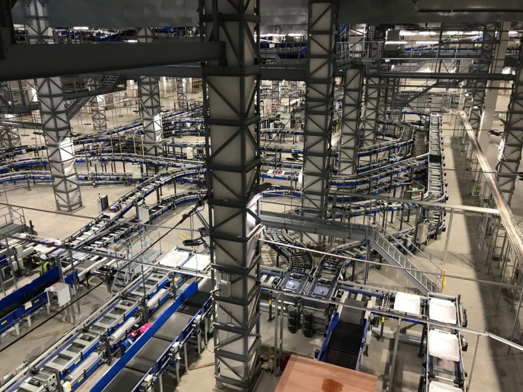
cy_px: 196
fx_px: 423
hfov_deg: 63.5
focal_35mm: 28
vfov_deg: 49.7
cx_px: 262
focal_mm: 3.99
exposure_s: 1/16
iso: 40
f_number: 1.8
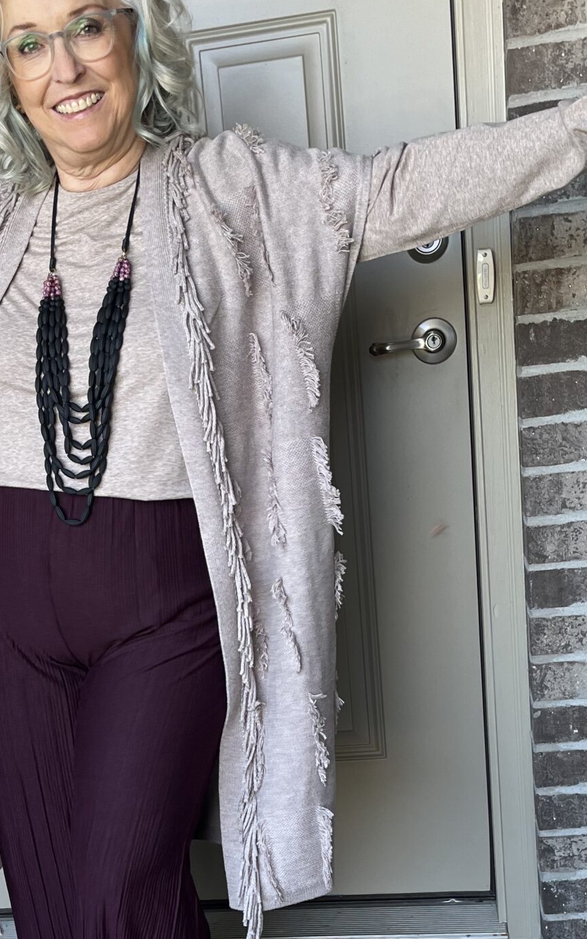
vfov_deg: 37.1
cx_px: 196
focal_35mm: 53
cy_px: 723
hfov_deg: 24.3
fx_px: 1356
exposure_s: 1/121
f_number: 1.6
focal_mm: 5.1
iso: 50
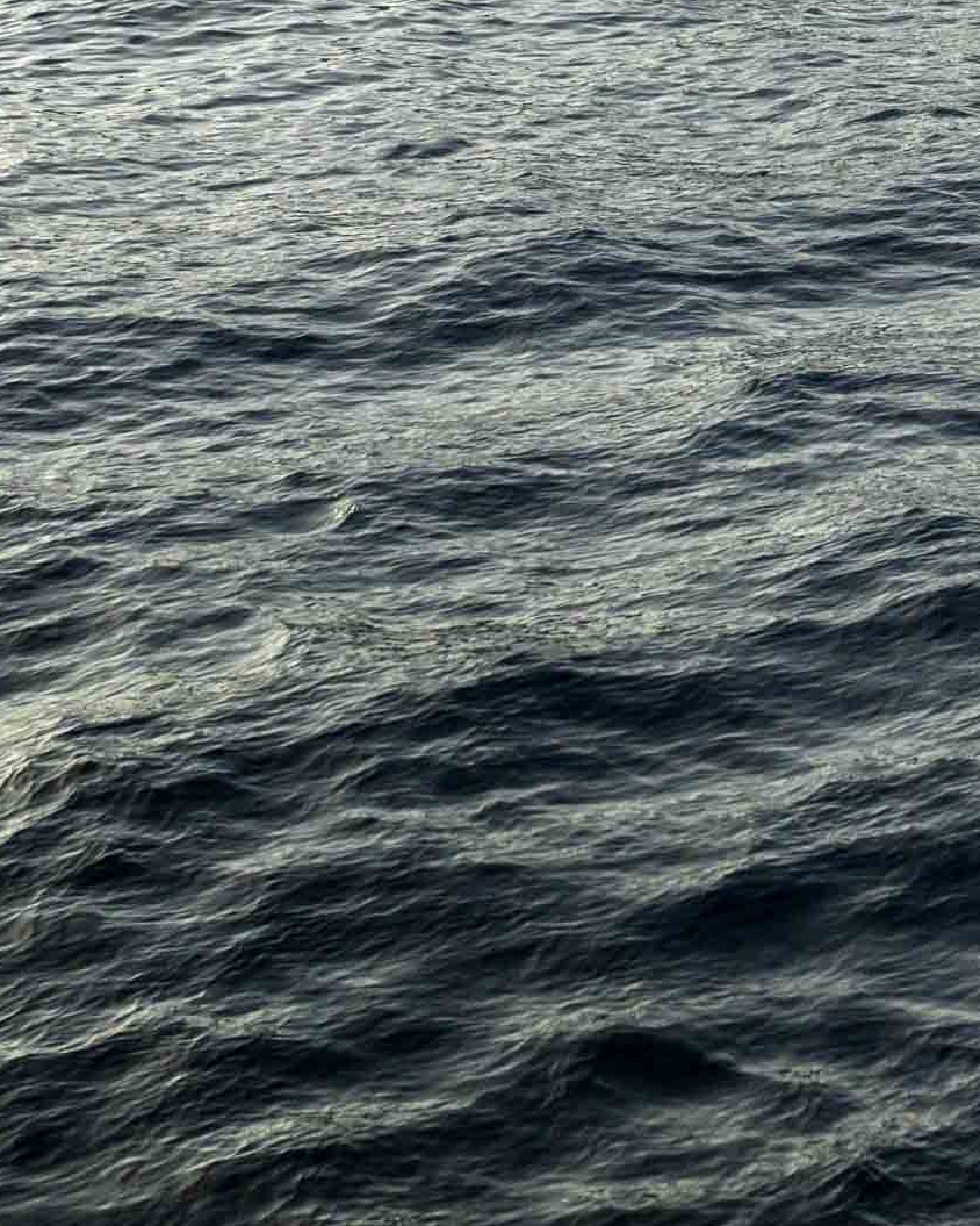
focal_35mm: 117
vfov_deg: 15.8
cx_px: 1456
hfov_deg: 12.5
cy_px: -242
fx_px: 4242
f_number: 3.5
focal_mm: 12.29
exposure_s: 1/100
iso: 100
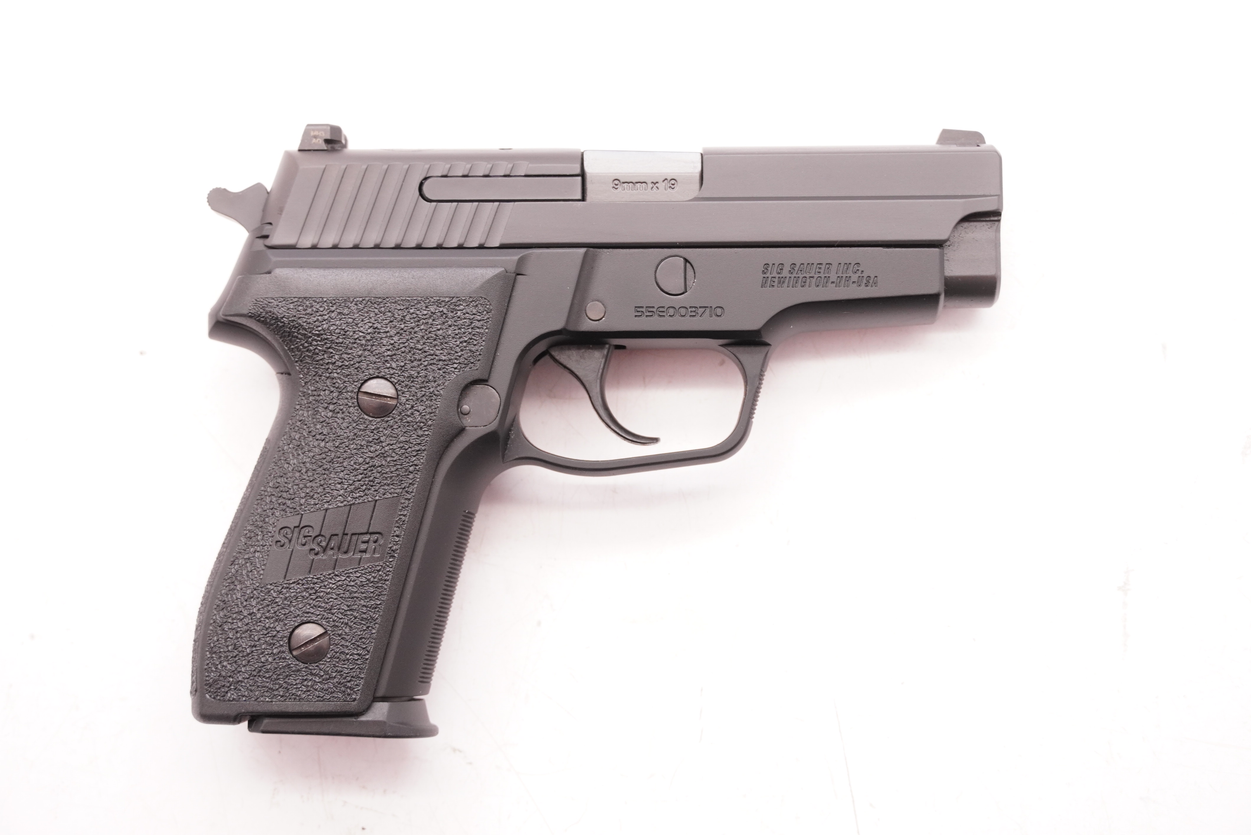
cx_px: 626
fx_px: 2086
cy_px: 418
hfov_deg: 33.4
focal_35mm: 60
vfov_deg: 22.7
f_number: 5.6
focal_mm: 40
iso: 1000
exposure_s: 1/125
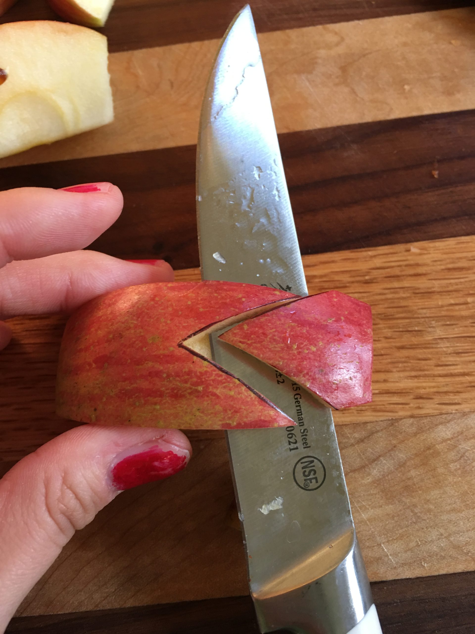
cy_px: 317
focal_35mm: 29
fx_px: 531
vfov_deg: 61.7
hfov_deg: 48.2
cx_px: 238
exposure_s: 1/15
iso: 40
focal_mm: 4.15
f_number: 2.2
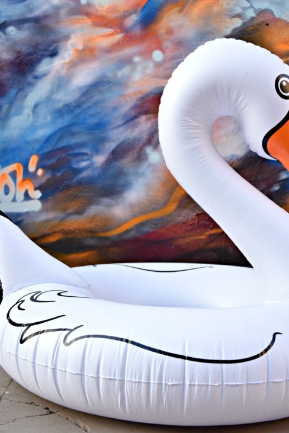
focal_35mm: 63
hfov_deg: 21.6
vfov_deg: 31.9
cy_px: 198
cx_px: 178
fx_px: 758
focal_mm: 45
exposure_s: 1/640
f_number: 2.8
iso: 640
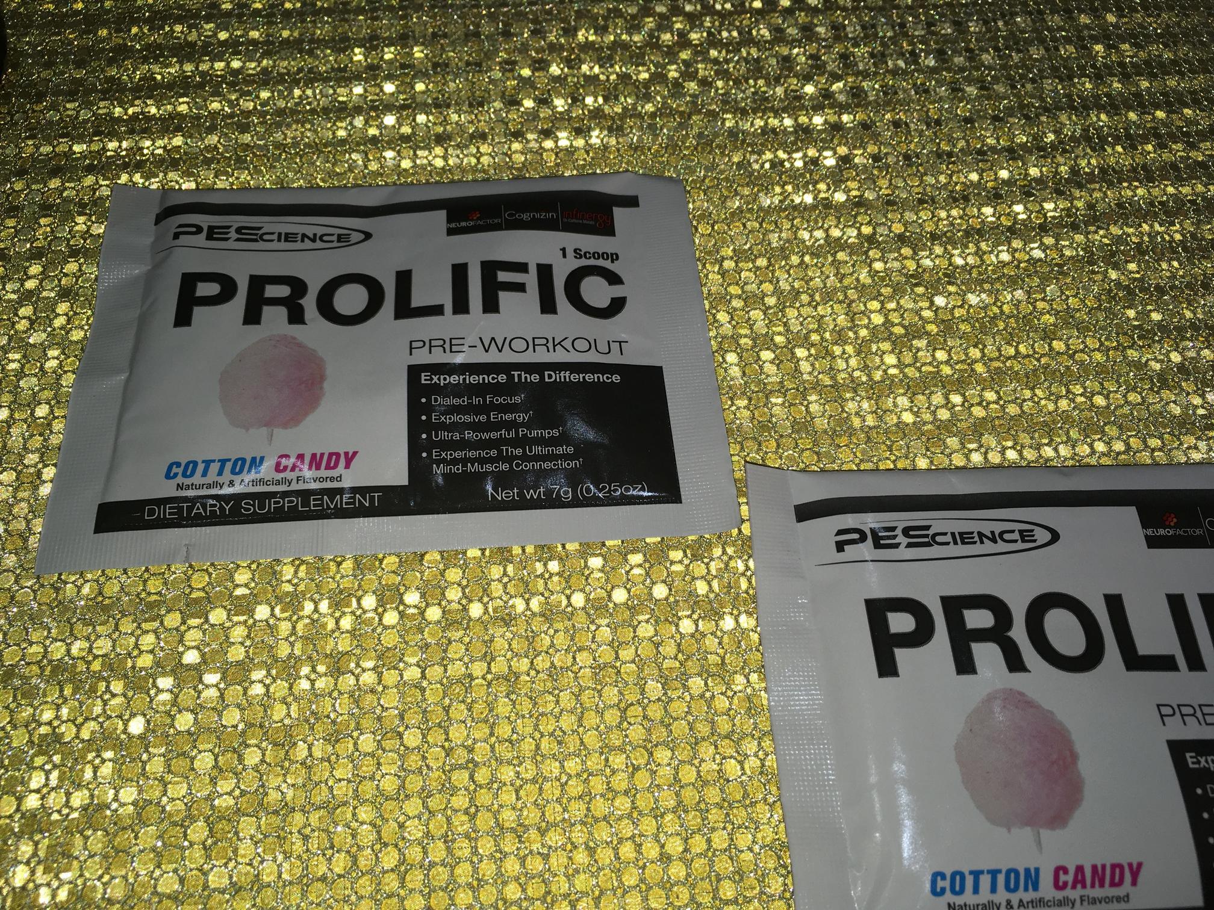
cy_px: 455
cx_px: 607
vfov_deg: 48.2
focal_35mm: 29
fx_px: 1017
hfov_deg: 61.7
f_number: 2.2
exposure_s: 1/295
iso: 25
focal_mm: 4.15
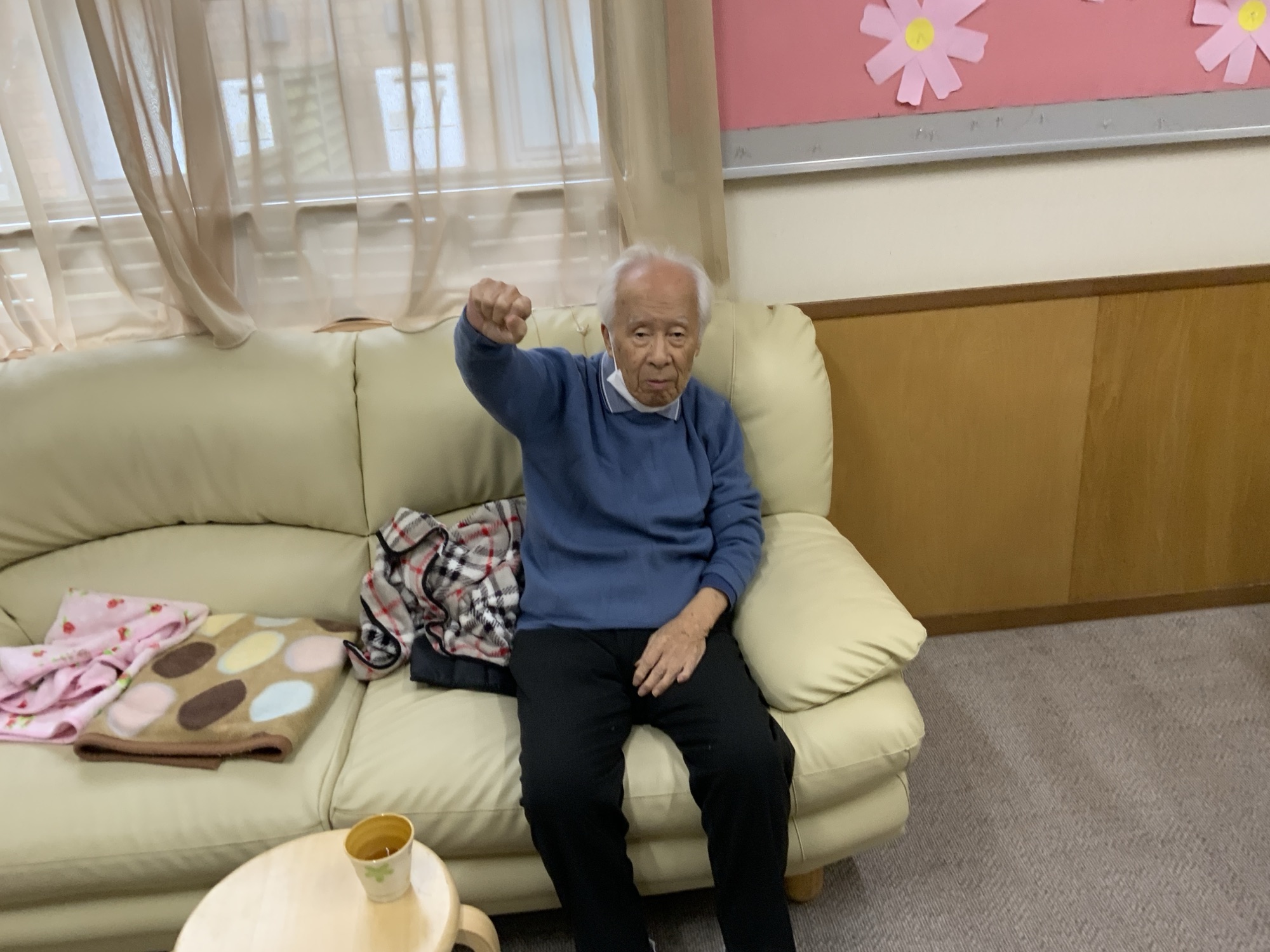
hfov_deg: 61.7
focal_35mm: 29
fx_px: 1064
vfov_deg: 48.2
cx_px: 635
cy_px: 476
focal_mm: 3
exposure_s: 1/60
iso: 125
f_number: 1.8
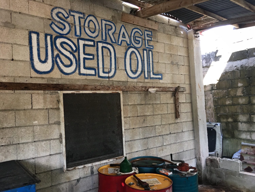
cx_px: 128
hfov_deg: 61.7
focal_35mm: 29
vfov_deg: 48.2
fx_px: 214
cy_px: 96
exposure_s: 1/30
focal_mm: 4.15
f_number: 2.2
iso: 32
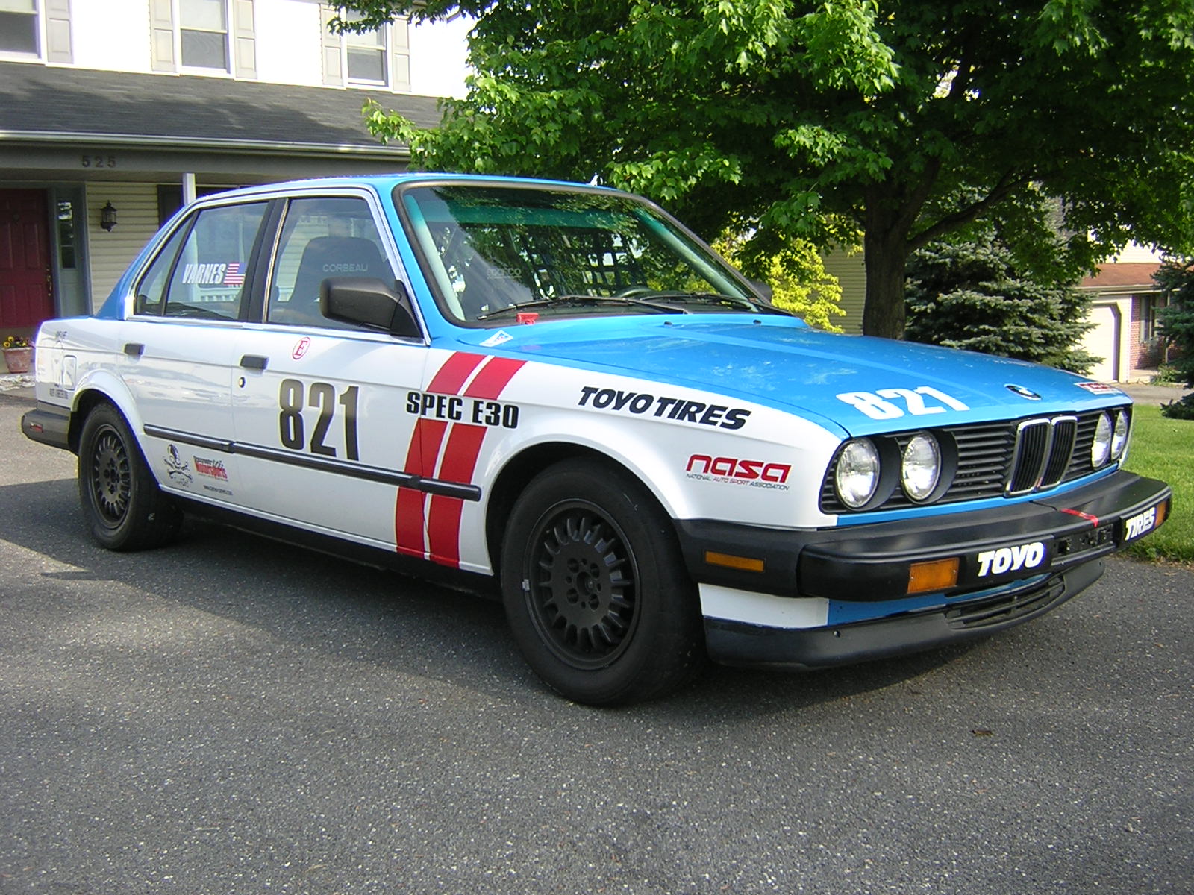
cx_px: 597
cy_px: 448
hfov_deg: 51.4
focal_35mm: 36
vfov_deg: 39.7
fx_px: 1242
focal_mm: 4.7
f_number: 2.6
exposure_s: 1/441
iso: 100
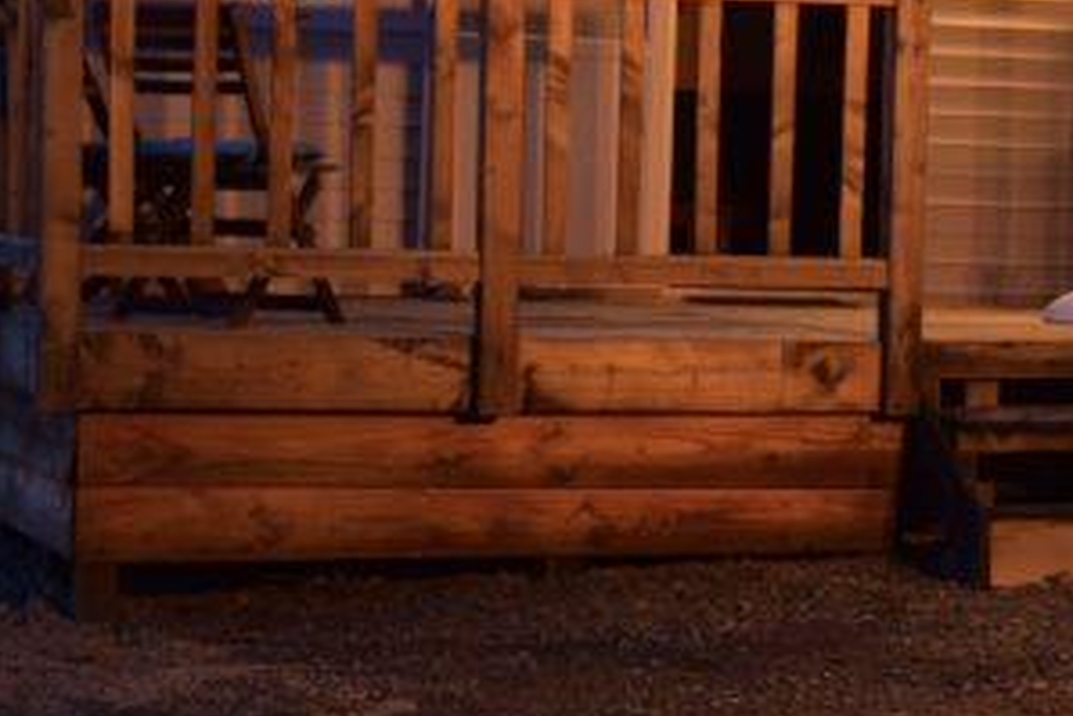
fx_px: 3996
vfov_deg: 10.2
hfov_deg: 14.9
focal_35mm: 134
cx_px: 1228
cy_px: 182
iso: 400
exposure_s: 1.6
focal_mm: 26
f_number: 4
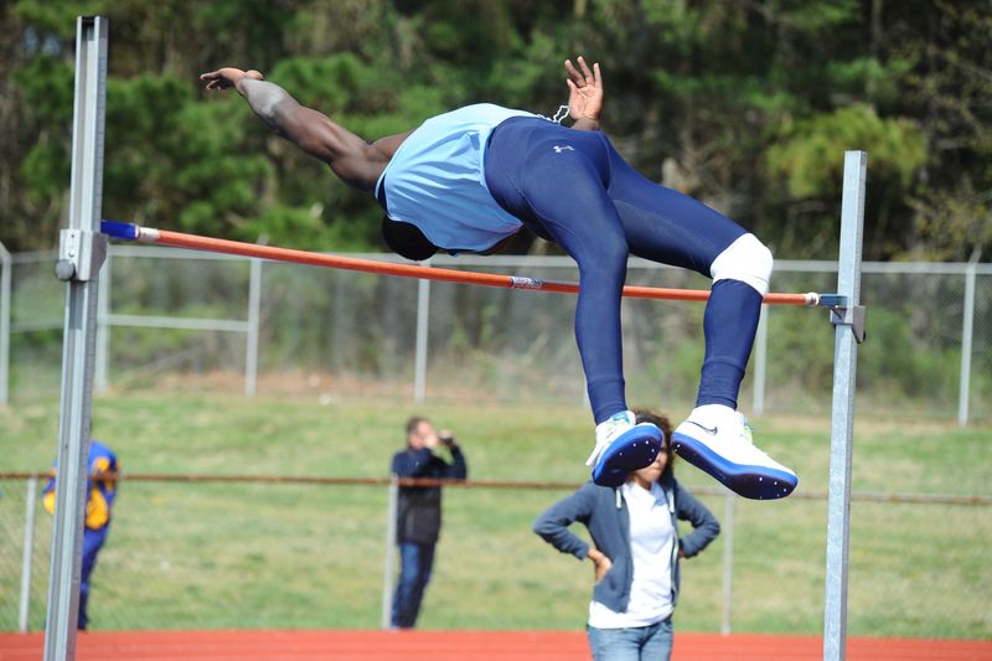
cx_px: 496
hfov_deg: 11.4
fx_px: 4959
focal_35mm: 180
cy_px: 330
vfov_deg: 7.6
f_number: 4.5
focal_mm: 180
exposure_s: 1/6400
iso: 1000
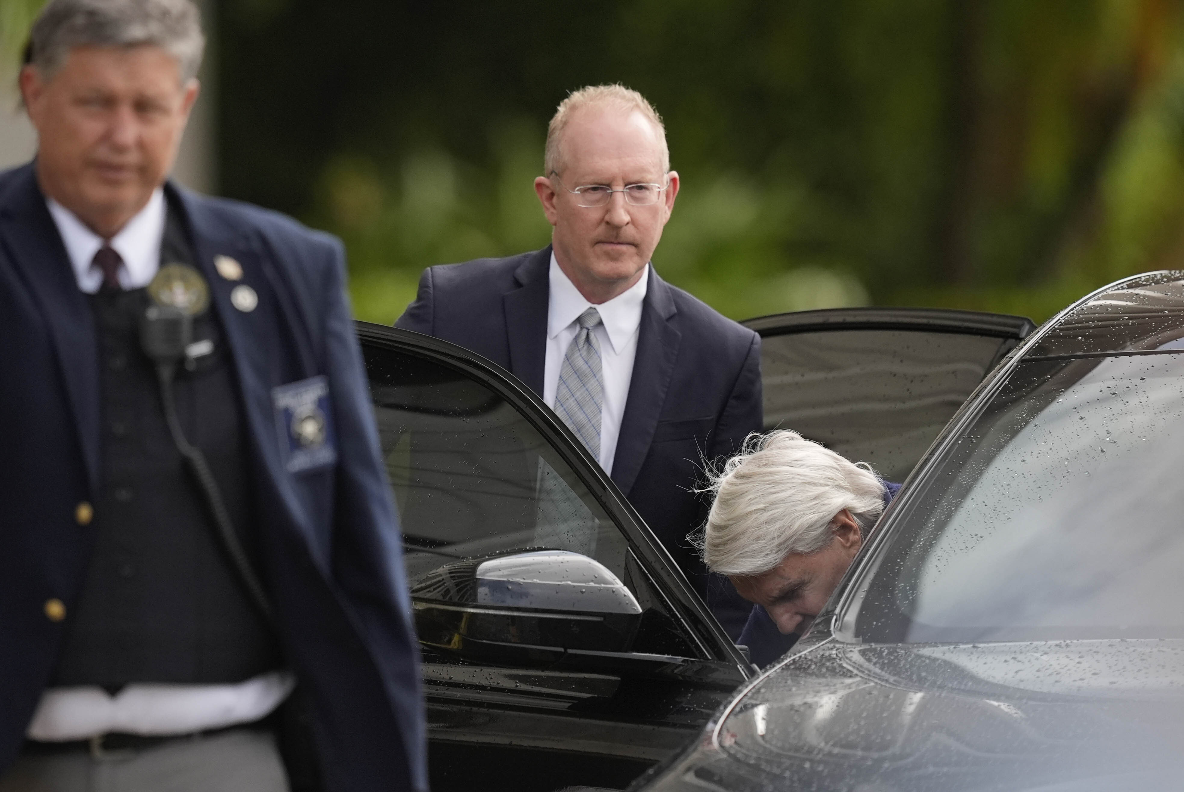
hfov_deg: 3.4
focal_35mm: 600
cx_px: 592
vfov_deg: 2.3
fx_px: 19750
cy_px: 396
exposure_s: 1/8000
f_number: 3.2
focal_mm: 400
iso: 1600
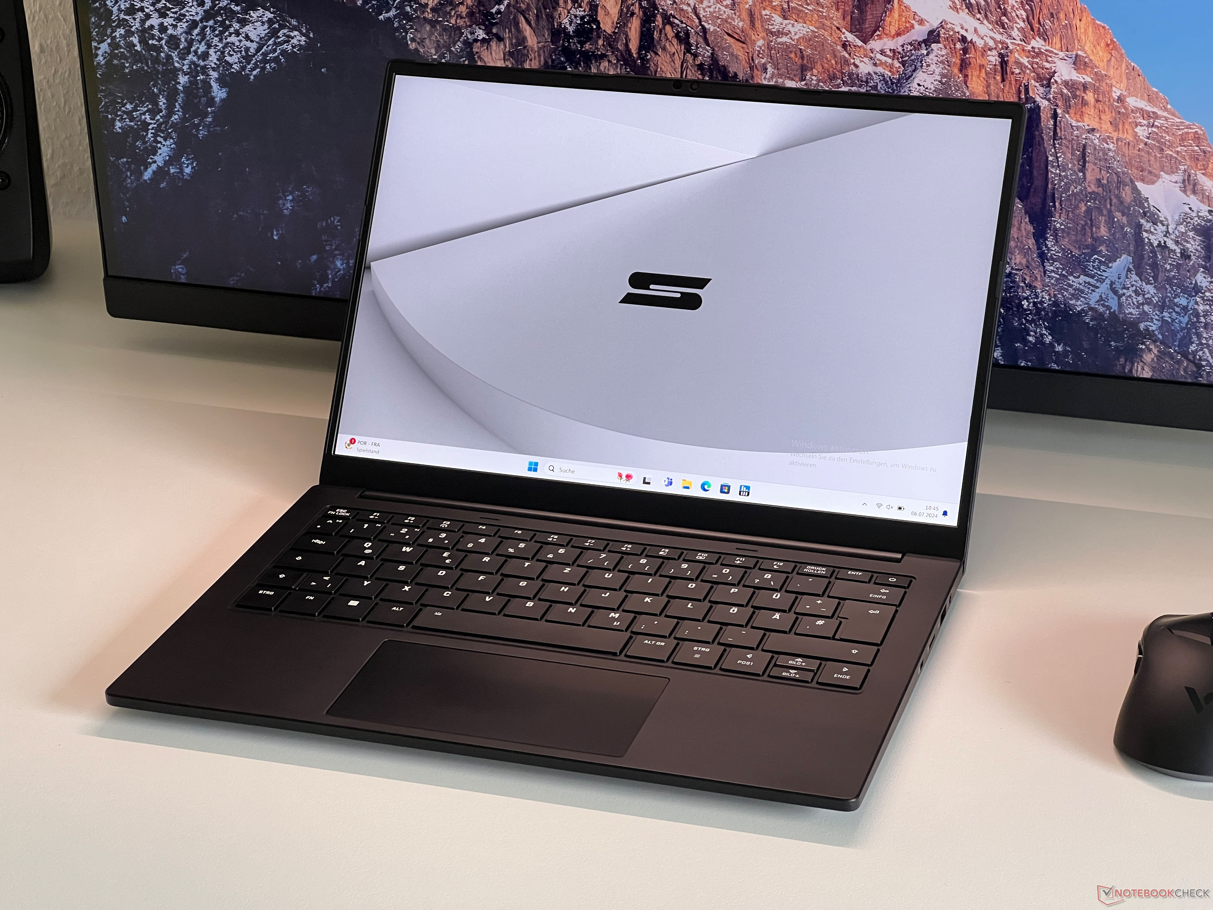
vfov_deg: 19.1
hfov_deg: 25.3
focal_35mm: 77
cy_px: 455
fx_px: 2698
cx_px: 606
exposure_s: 1/99
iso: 160
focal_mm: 9
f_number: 2.8
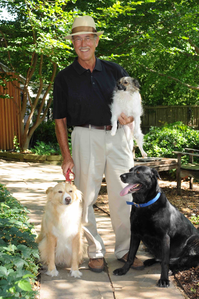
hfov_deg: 23.7
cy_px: 150
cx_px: 100
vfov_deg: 35.1
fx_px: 474
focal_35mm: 57
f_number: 4.5
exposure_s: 1/80
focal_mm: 38
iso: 200
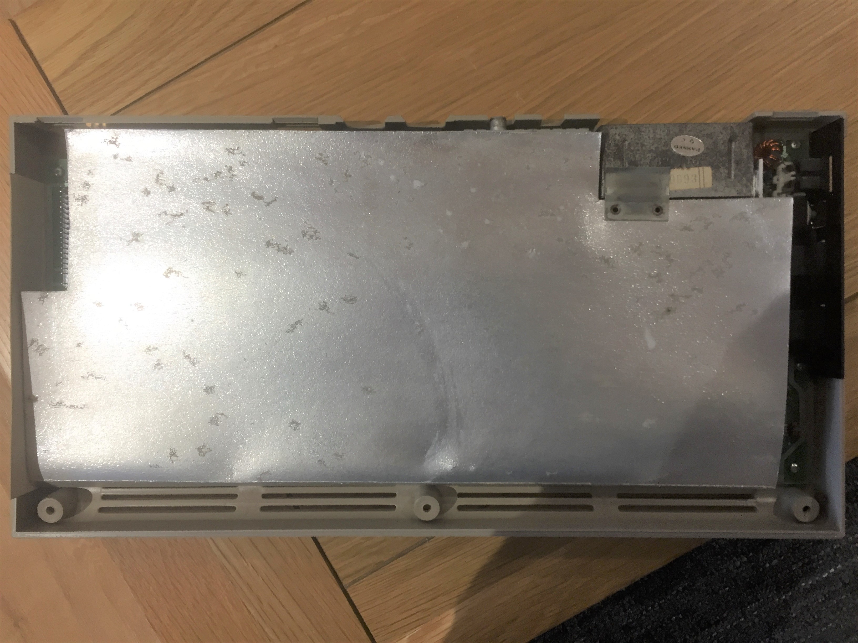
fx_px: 719
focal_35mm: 29
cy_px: 322
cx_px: 429
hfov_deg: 61.7
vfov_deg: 48.2
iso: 80
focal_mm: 4.15
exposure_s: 1/33
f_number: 2.2
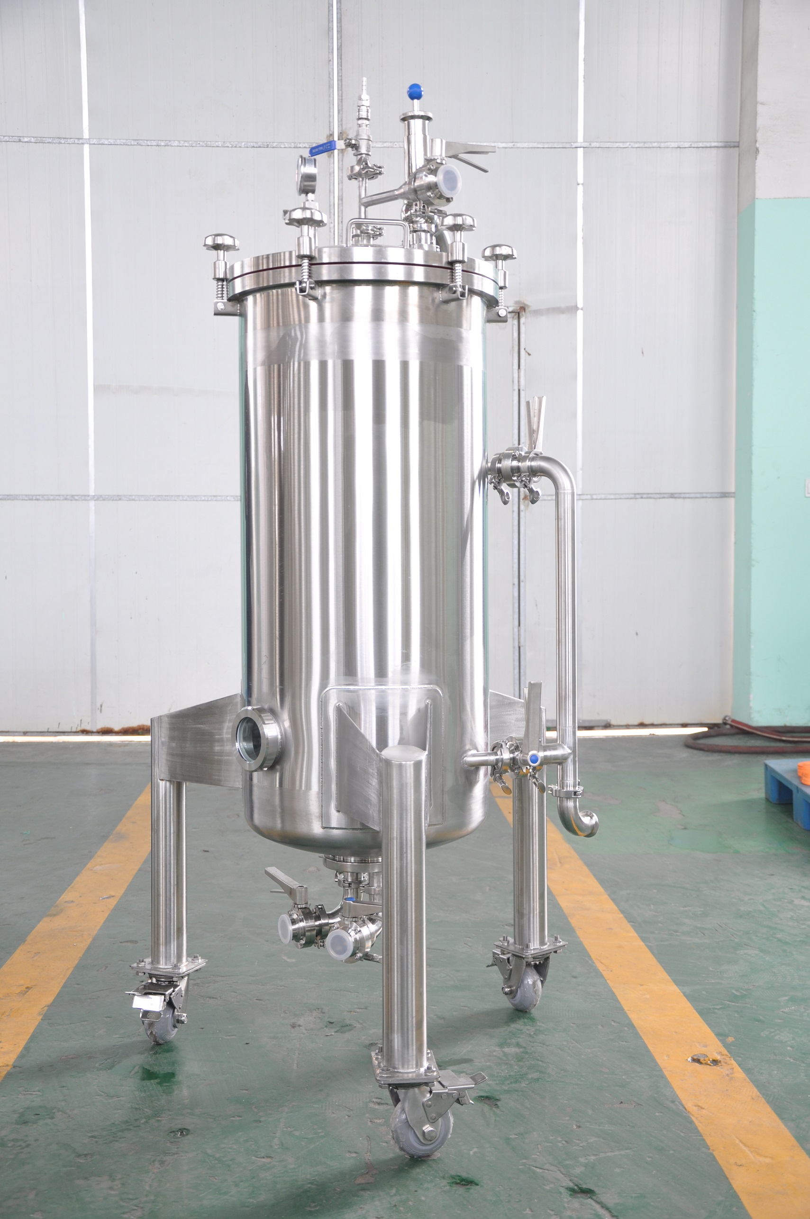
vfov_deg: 46.4
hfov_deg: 31.8
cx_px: 405
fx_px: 1421
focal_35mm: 42
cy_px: 610
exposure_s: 1/10
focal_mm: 28
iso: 200
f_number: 4
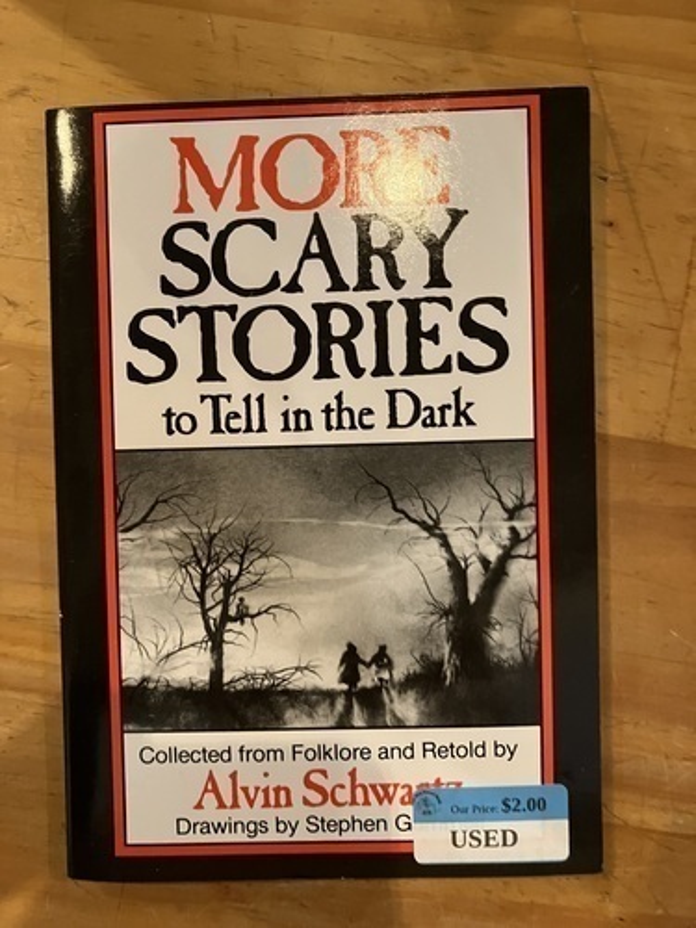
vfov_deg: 63.4
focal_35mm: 28
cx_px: 348
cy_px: 464
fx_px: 751
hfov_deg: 49.7
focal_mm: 3.99
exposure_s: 1/30
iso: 320
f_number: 1.8
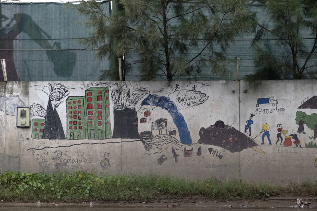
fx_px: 643
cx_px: 158
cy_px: 106
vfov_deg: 18.7
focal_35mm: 73
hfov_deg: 27.7
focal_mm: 48.4
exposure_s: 1/250
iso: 1250
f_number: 5.6
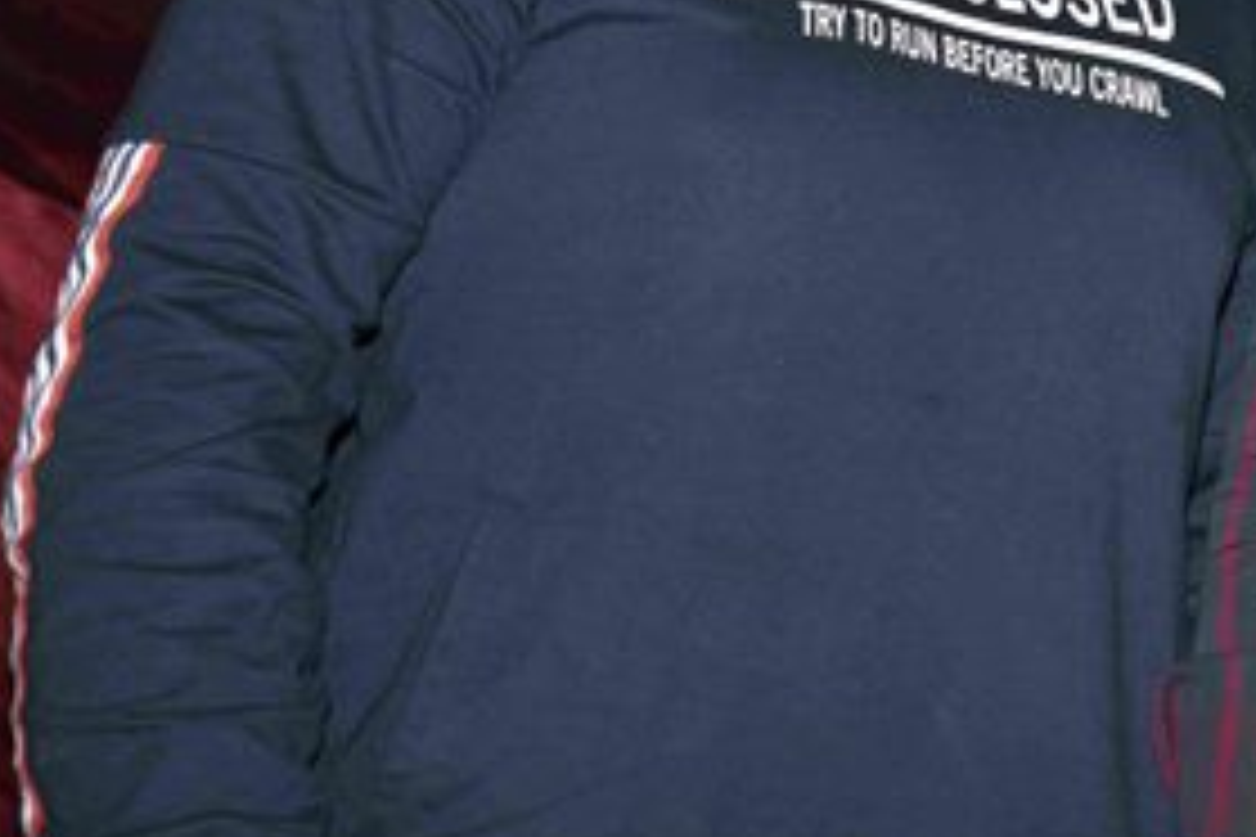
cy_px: -122
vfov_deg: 8.7
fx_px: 5442
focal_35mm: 156
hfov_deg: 12.9
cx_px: 1405
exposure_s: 1/125
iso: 200
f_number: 5.6
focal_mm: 66
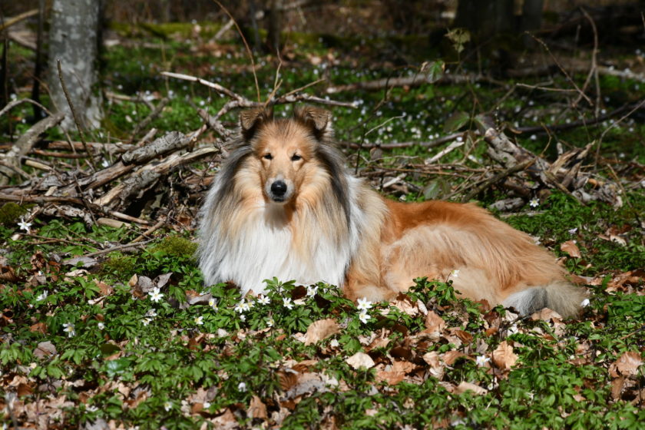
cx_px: 322
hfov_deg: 13.1
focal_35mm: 157
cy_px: 215
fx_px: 2813
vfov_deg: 8.7
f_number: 8
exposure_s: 1/500
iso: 140
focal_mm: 105
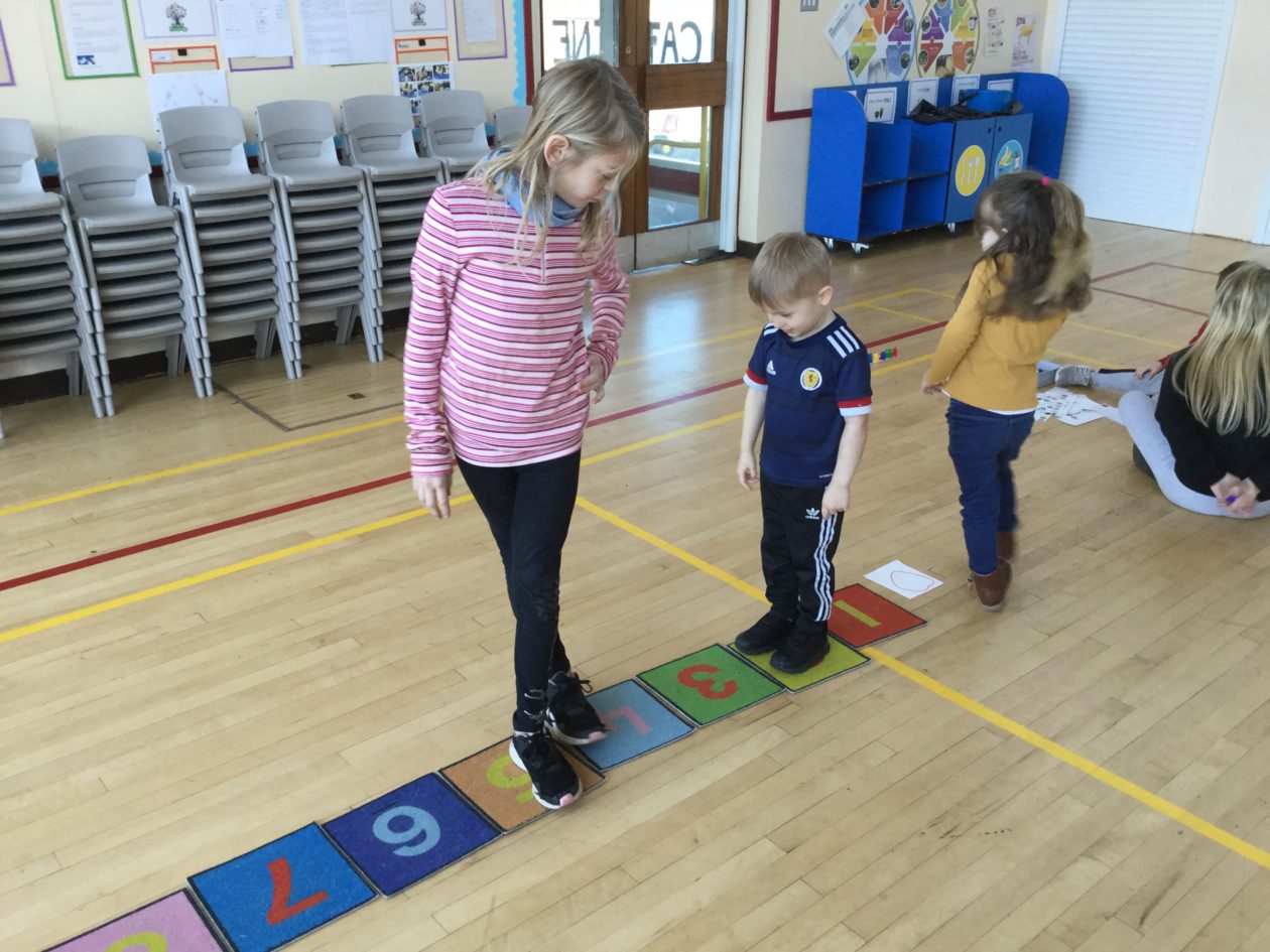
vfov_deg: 45.4
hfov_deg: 58.4
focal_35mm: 31
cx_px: 635
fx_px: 1137
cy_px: 476
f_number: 2.4
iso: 64
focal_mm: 3.3
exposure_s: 1/33
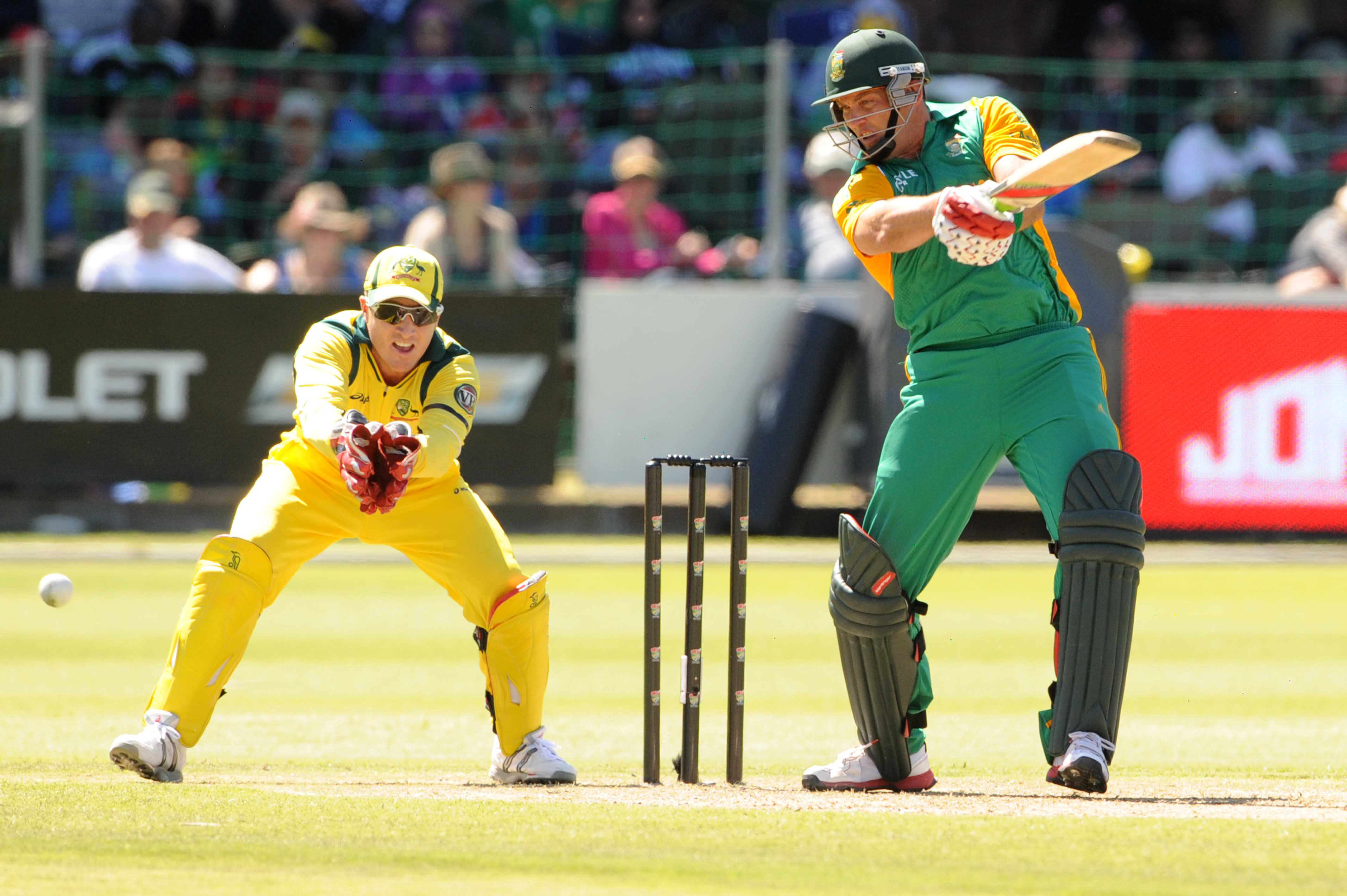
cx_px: 674
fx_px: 22435
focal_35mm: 600
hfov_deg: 3.4
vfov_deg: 2.3
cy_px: 448
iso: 800
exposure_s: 1/1250
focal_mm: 600
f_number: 4
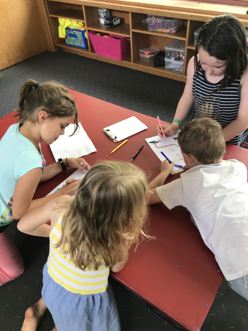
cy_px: 166
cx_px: 124
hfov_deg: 49.7
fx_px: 267
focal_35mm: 28
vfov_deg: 63.4
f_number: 1.8
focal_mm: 3.99
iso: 32
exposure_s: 1/50
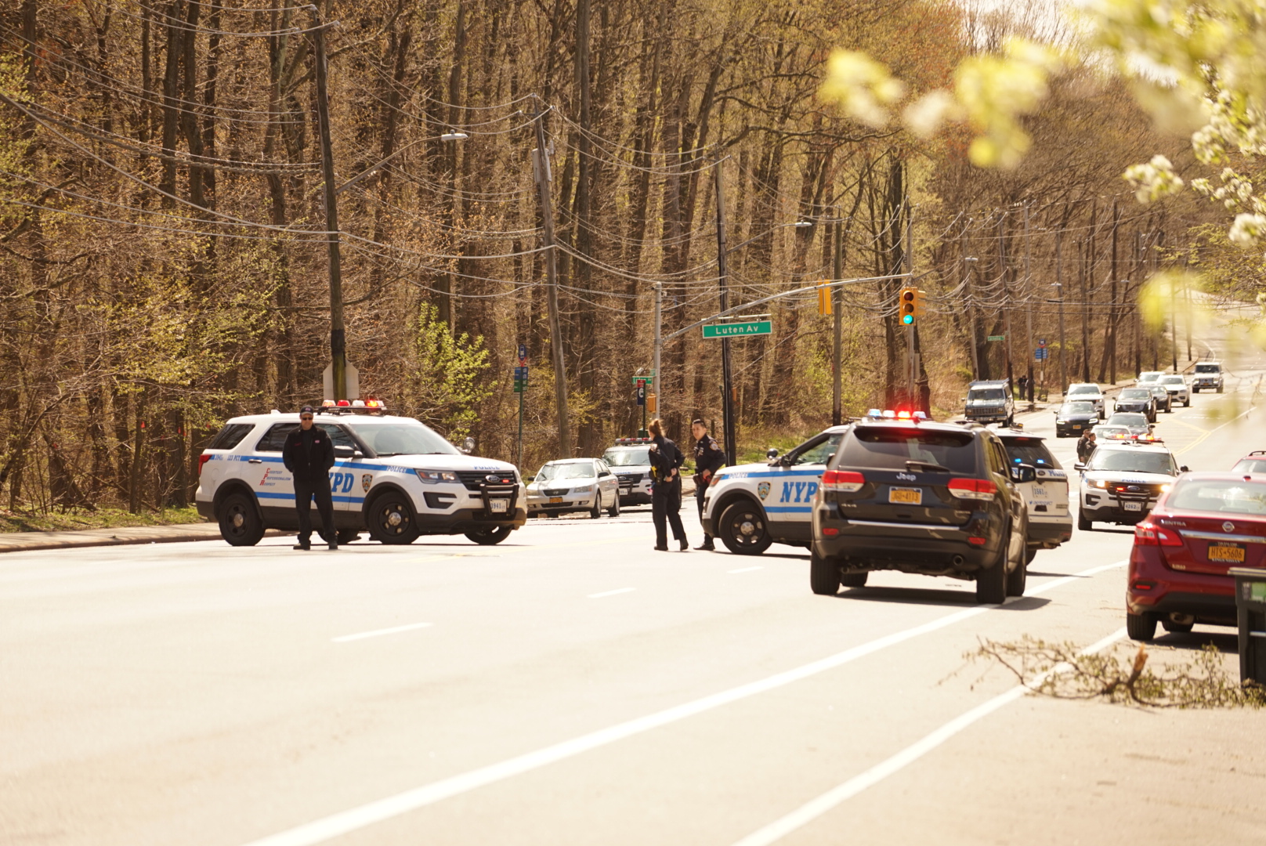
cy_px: 423
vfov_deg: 8.9
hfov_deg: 13.3
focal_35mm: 154
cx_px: 633
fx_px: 5419
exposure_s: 1/500
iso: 125
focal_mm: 154
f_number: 4
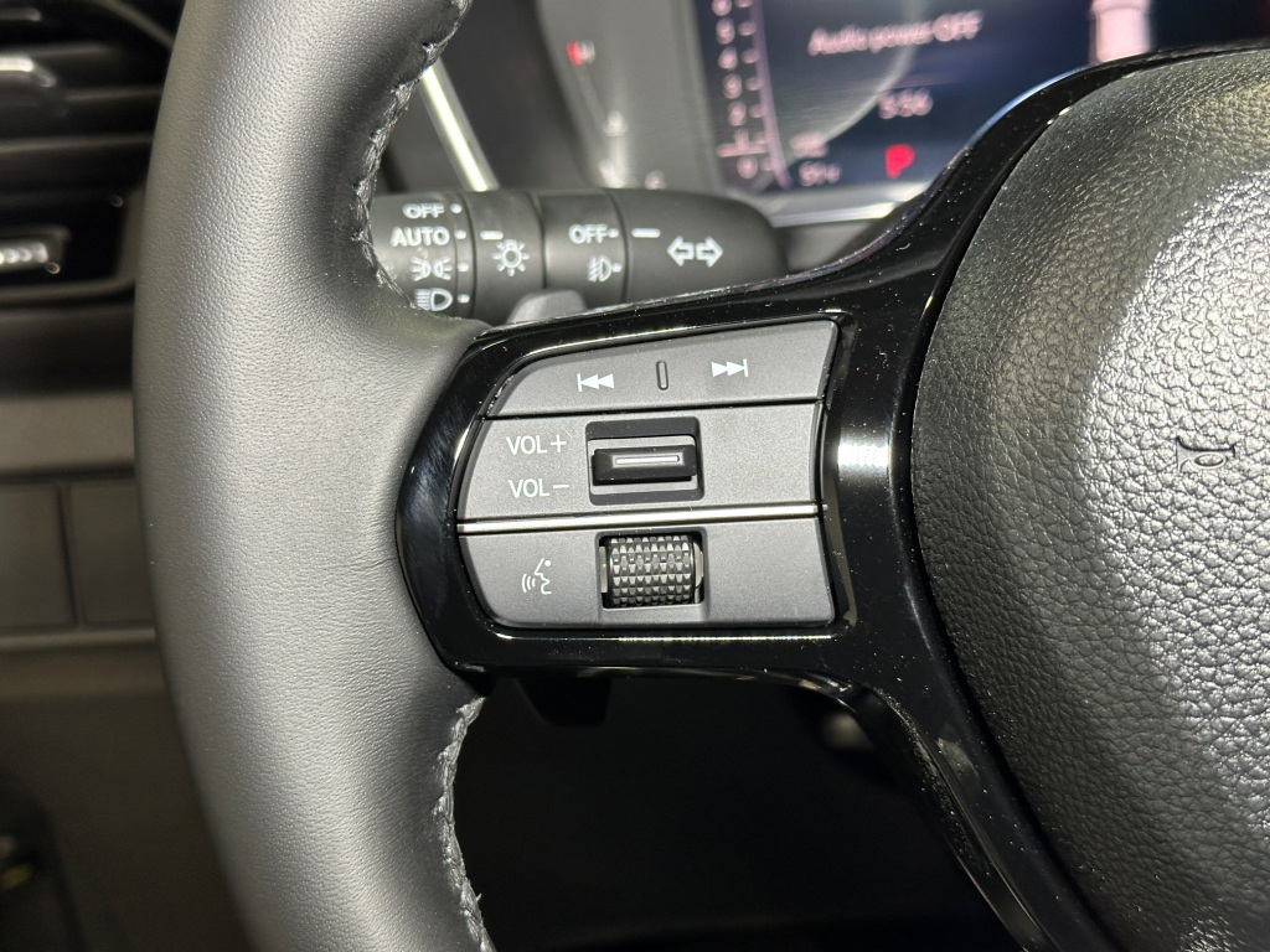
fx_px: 1761
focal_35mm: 48
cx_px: 635
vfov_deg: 30.3
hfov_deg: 39.7
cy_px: 476
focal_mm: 6.86
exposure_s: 1/40
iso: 250
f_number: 1.78
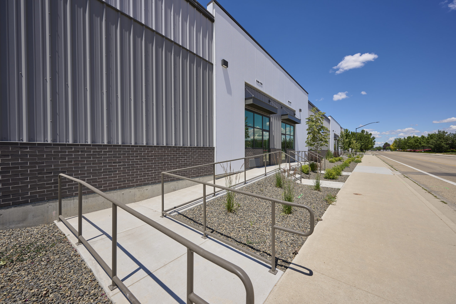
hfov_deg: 104.3
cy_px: 152
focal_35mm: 14
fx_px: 177
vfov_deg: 81.2
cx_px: 228
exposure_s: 1/160
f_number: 8
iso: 64
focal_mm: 14
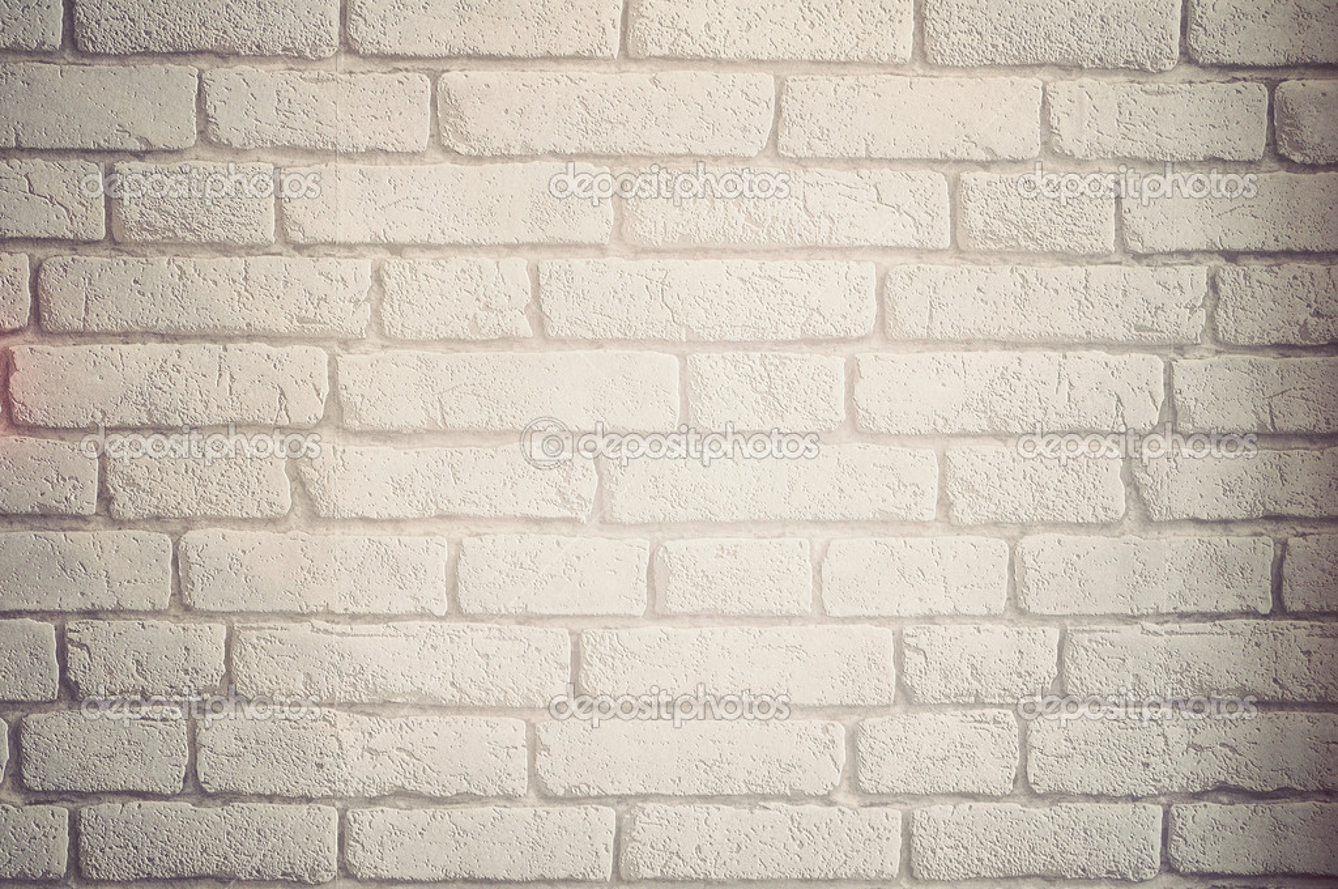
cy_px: 444
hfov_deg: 57.3
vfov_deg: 39.9
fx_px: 1225
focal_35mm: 33
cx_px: 669
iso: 200
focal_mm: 22
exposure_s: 1/5
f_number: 8
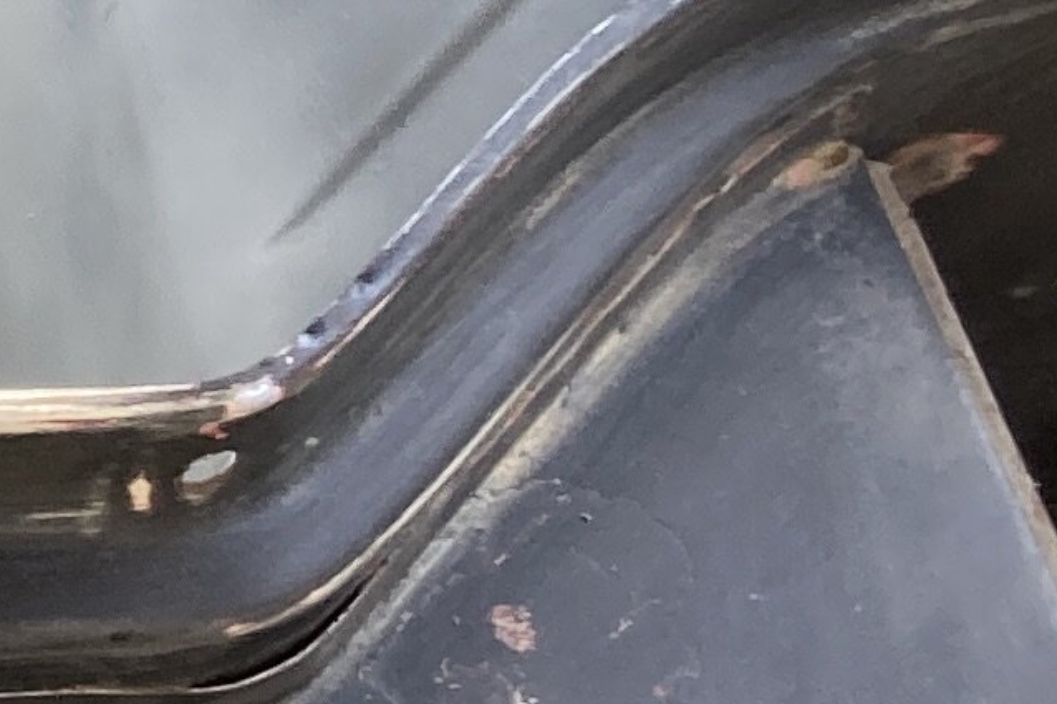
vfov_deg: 7.1
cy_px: -875
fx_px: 5401
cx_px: -1920
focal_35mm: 184
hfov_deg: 9.3
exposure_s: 1/154
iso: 20
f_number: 1.8
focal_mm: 3.99
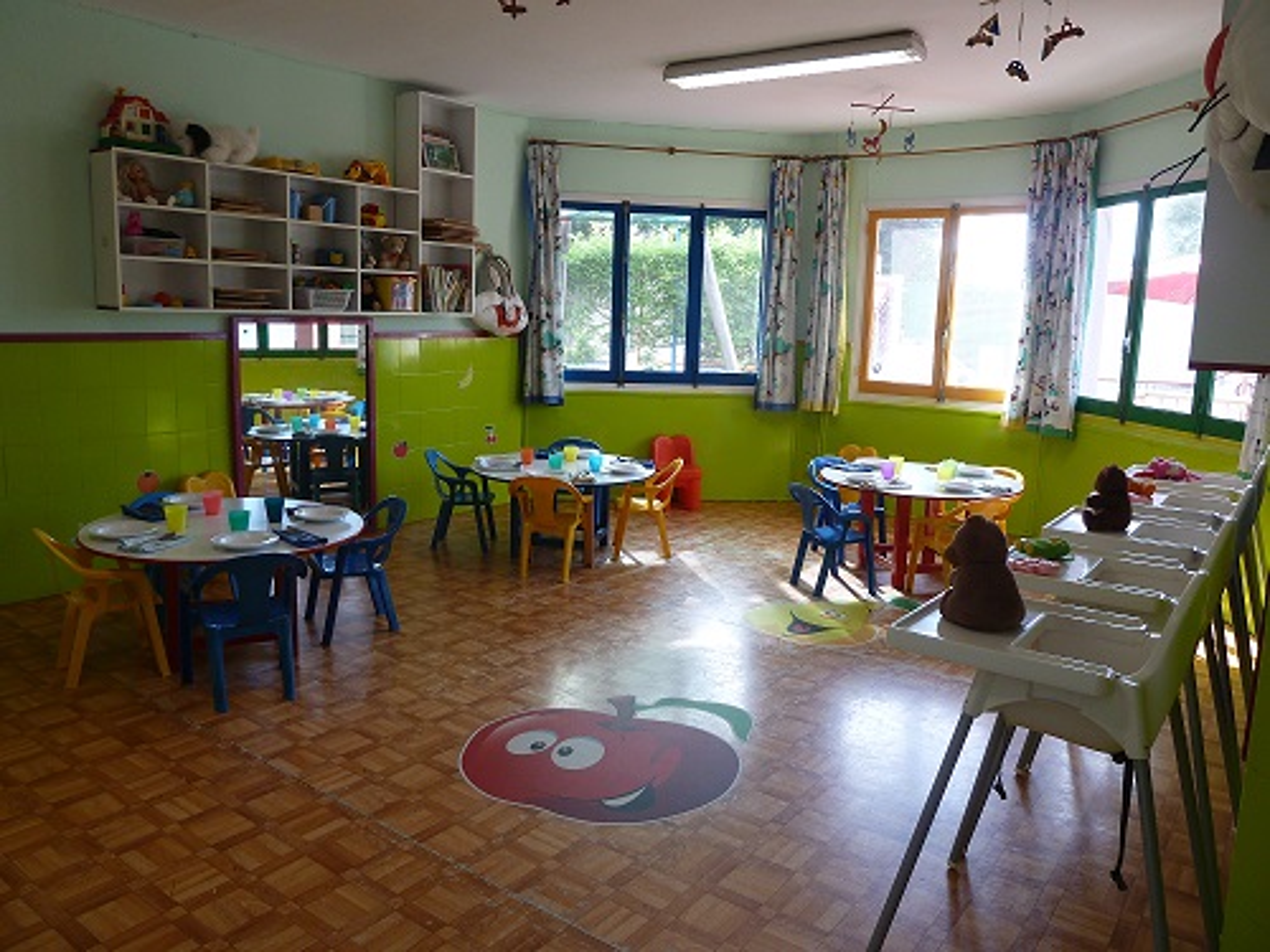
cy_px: 476
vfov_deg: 54.9
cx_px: 635
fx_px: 917
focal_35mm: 25
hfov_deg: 69.4
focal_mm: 4.1
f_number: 3.3
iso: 100
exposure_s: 1/30
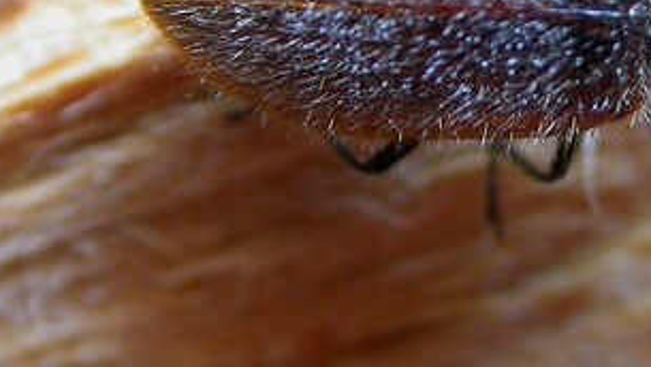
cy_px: 74
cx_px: 640
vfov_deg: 7.6
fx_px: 2764
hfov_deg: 13.3
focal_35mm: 160
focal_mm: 13.3
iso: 100
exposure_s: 1/15.7
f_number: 3.2
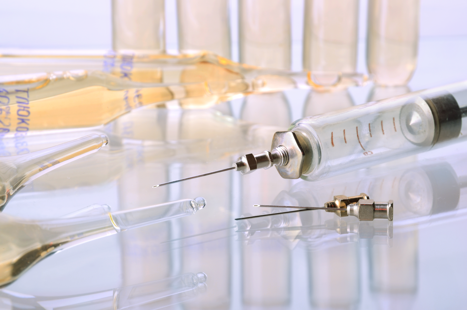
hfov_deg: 16.1
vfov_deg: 10.7
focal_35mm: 128
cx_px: 234
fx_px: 1651
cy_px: 155
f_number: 11
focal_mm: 85
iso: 100
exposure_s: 1/200
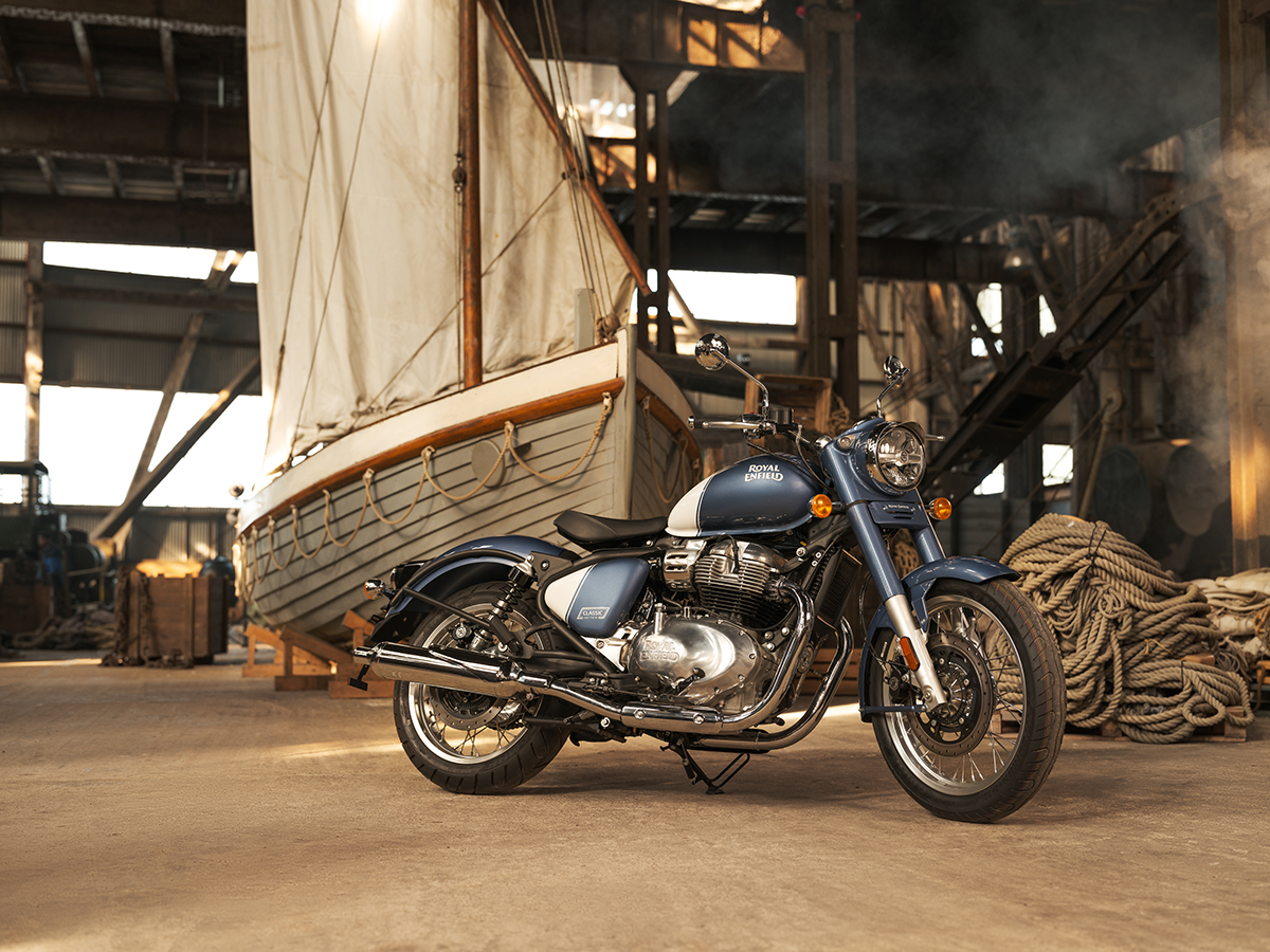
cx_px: 635
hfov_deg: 42.9
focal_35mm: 44
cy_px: 476
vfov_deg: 32.9
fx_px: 1614
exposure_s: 1/125
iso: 500
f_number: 3.6
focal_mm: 55
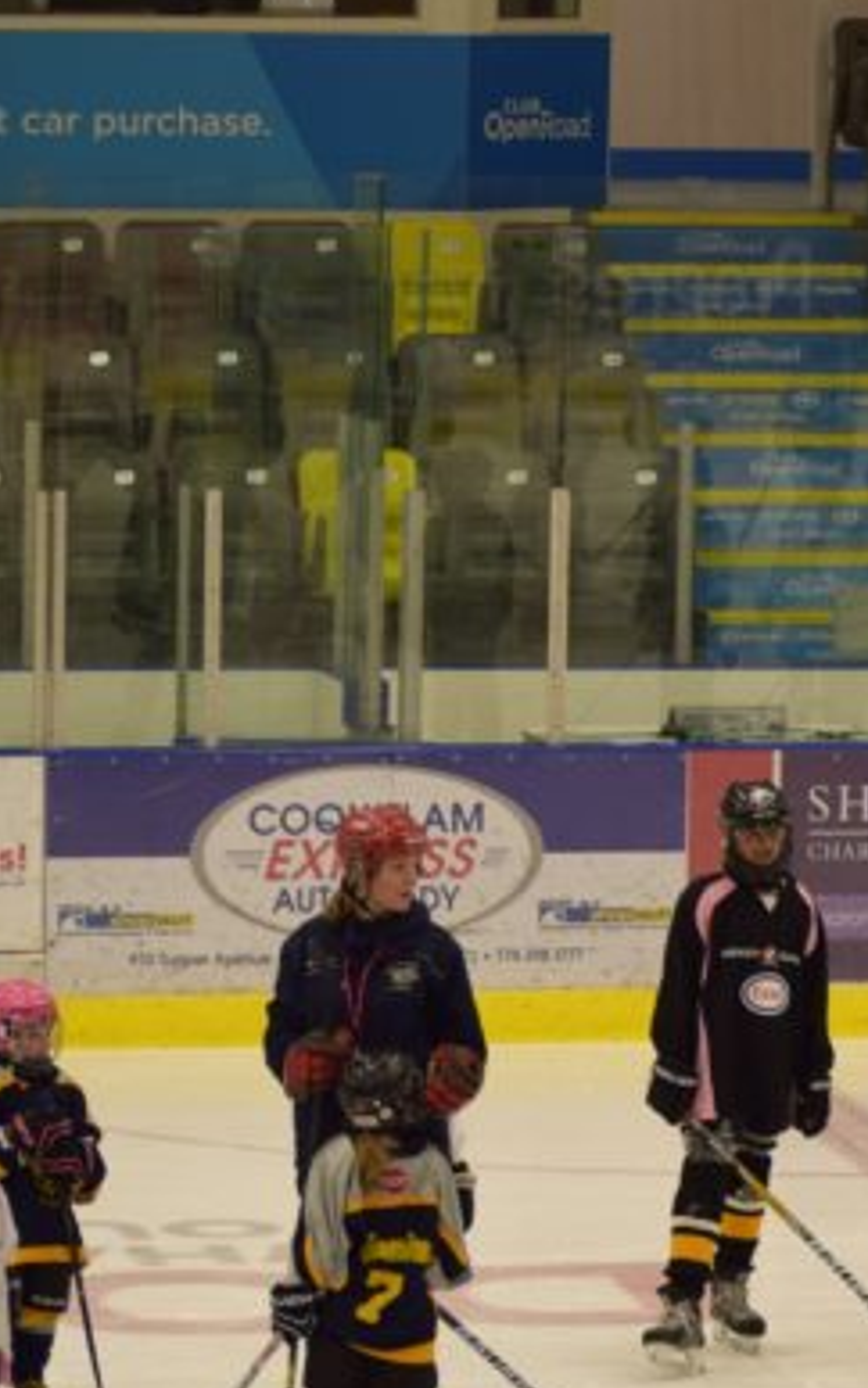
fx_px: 8413
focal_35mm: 222
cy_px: 1028
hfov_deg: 5.8
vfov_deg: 9.4
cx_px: 1517
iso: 400
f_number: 4
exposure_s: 1/125
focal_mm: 55
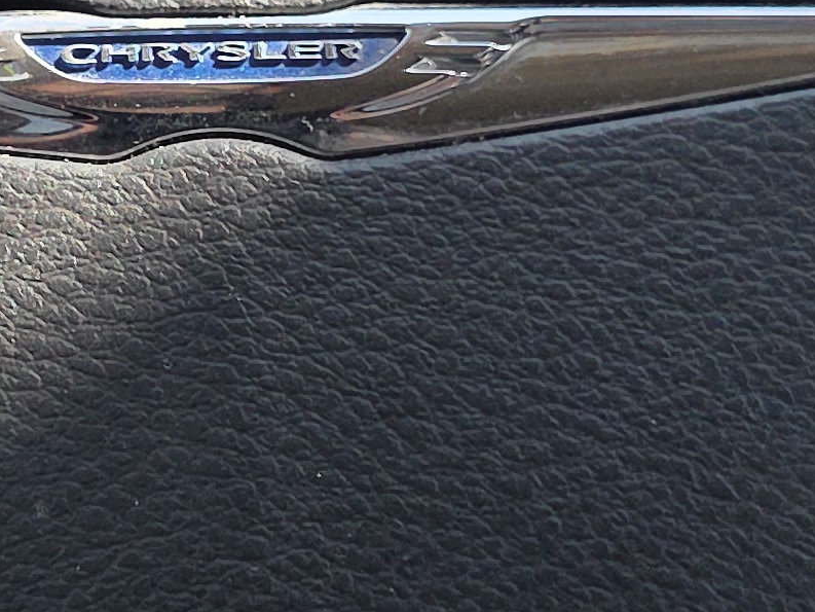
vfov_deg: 12.8
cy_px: 197
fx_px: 2732
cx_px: 114
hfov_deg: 16.8
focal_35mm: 116
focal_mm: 6.3
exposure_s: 1/1402
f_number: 1.7
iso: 80
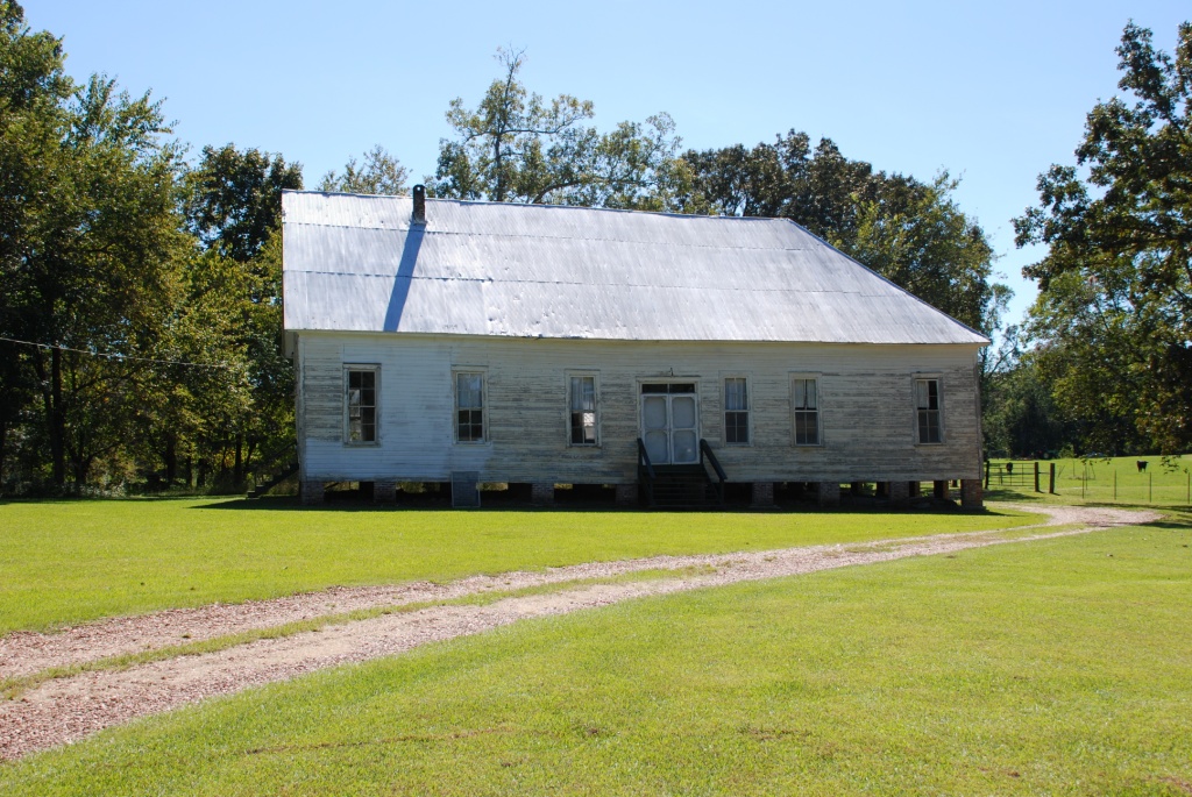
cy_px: 398
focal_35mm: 39
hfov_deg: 49.5
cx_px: 596
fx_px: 1293
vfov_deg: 34.3
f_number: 7.1
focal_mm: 26
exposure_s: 1/200
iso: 100
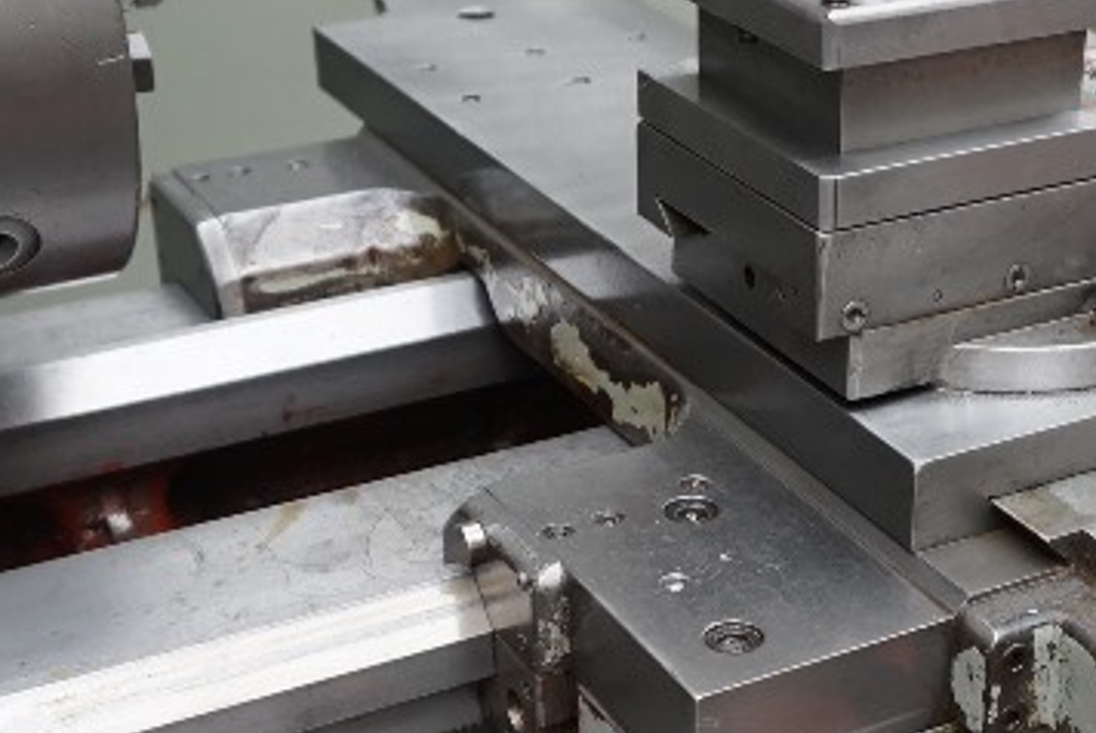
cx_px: 825
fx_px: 2102
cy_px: 547
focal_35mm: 69
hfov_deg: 28.8
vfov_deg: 19.6
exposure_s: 1/160
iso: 500
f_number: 4
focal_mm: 16
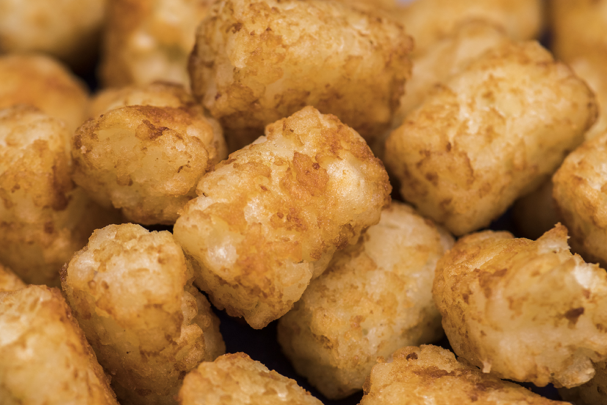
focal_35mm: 159
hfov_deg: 13.0
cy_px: 202
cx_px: 304
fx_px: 2673
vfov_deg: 8.7
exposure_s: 1/125
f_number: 5.6
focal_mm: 105
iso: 500
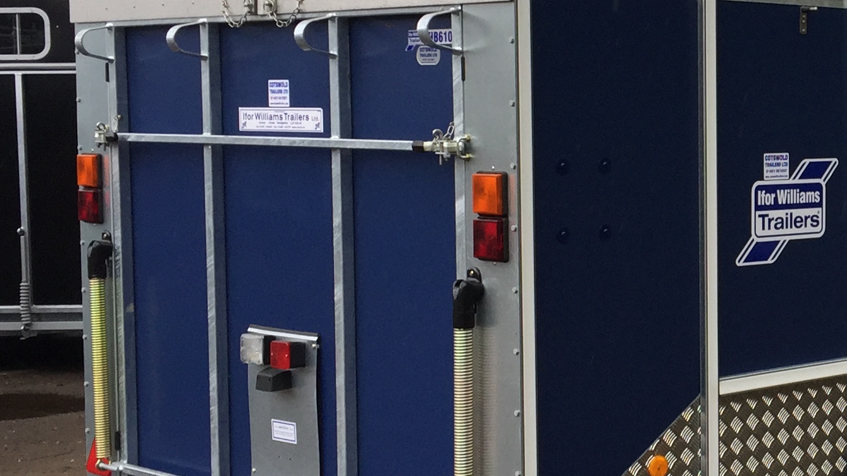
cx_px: 896
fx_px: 1729
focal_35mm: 77
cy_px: 252
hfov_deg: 25.8
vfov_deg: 15.7
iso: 32
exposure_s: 1/291
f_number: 2.2
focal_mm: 4.15
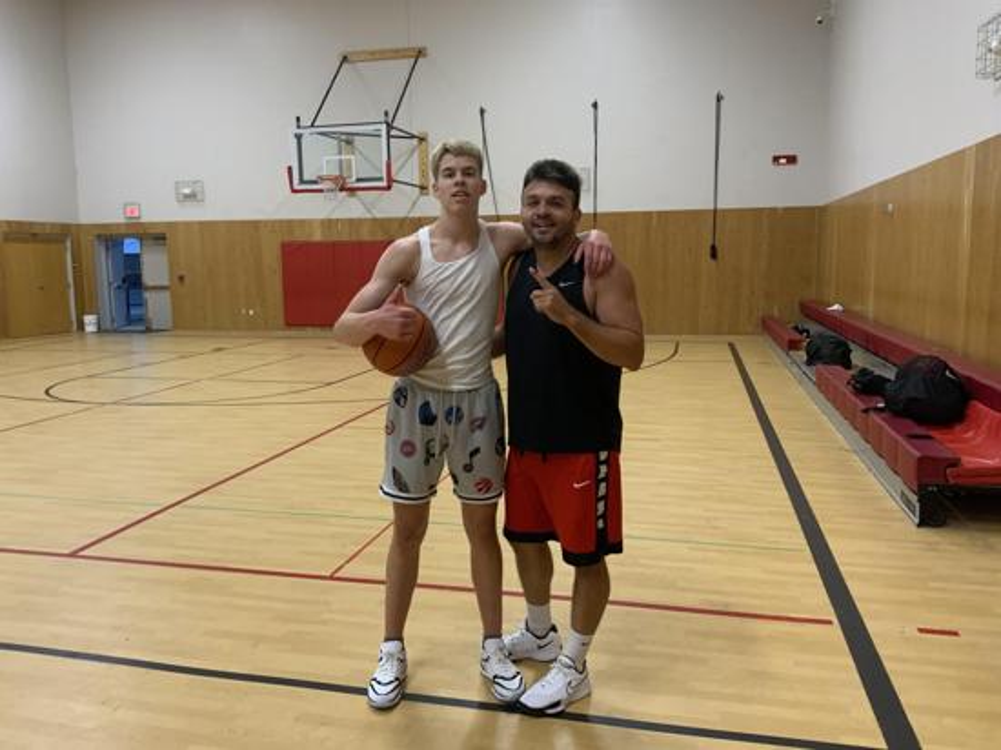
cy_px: 375
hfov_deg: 61.7
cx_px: 500
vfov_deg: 48.2
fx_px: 838
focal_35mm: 29
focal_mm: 3
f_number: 1.8
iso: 250
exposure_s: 1/60
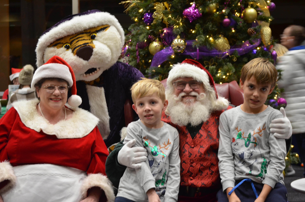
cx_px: 152
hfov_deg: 24.7
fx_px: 698
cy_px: 101
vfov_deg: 16.5
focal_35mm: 82
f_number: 4
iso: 900
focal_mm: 55
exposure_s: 1/15
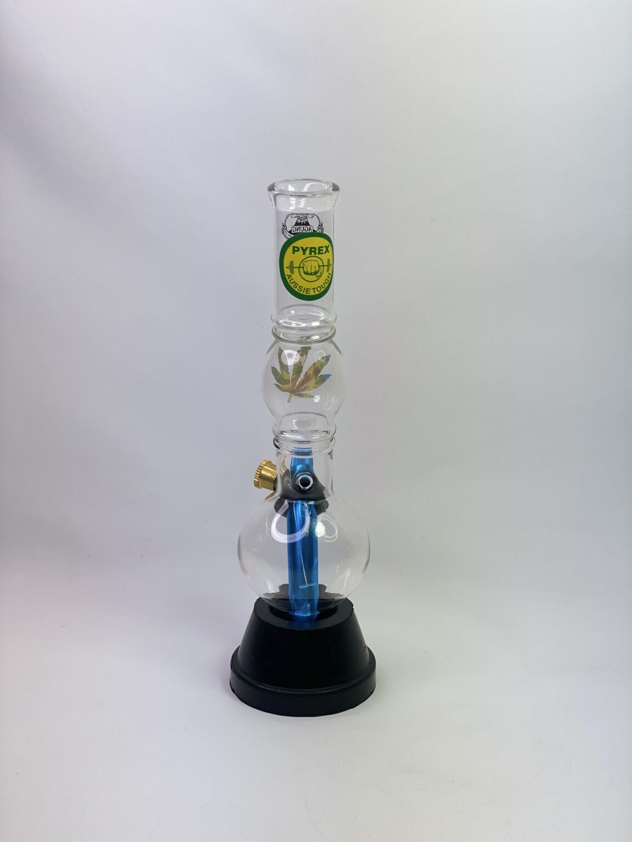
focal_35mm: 52
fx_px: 1266
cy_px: 421
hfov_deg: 28.0
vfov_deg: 36.8
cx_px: 316
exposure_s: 1/284
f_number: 2
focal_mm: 6
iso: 20
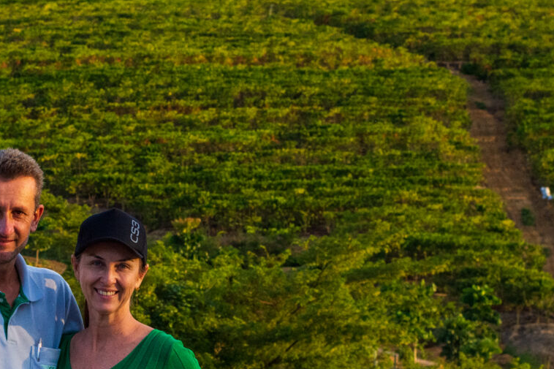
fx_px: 2338
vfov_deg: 9.0
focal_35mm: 152
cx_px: 124
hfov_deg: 13.5
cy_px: 294
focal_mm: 50
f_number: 7.1
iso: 1250
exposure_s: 1/1600
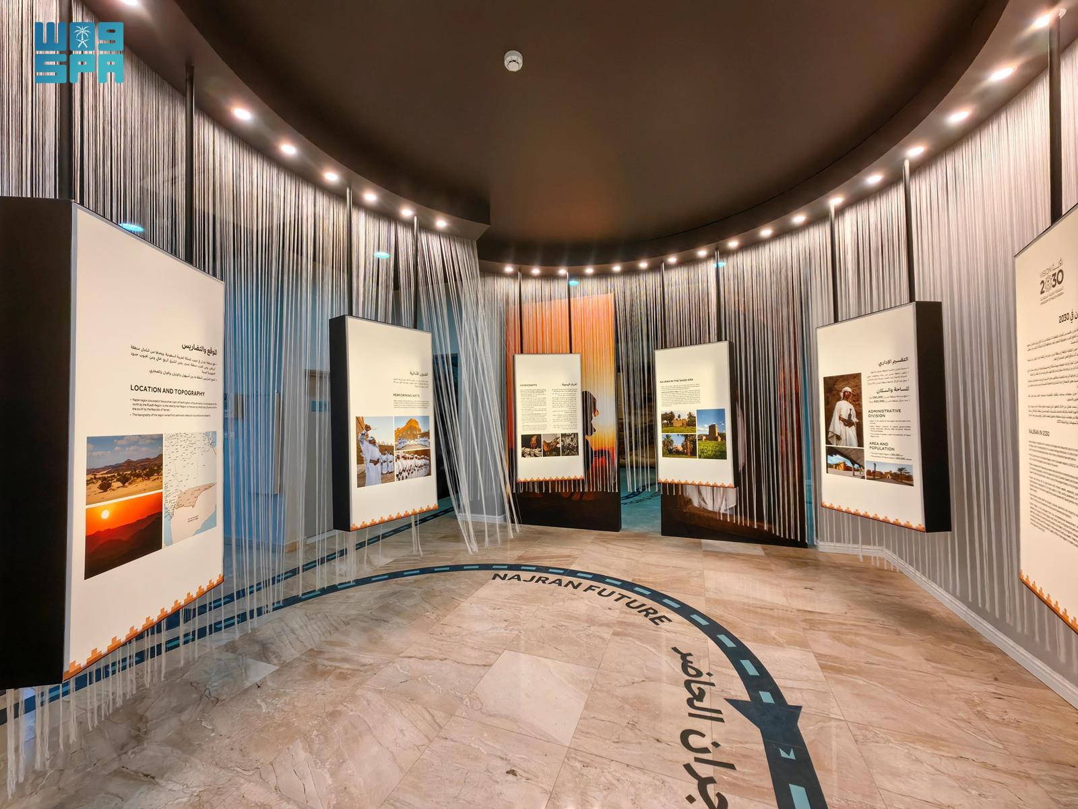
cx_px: 539
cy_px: 404
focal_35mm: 13
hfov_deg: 106.2
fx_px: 405
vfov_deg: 89.9
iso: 160
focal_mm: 1.76
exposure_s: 1/120
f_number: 2.2
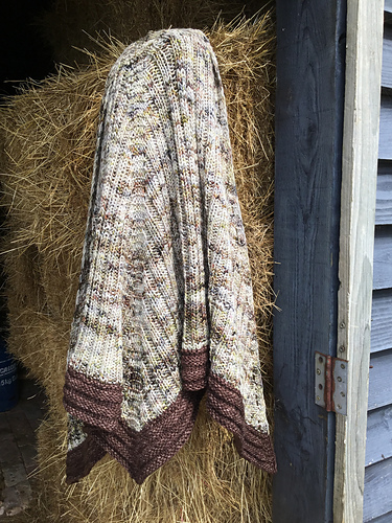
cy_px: 262
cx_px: 196
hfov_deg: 45.4
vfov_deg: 58.4
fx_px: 468
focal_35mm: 31
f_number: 2.4
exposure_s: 1/473
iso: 25
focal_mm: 3.3
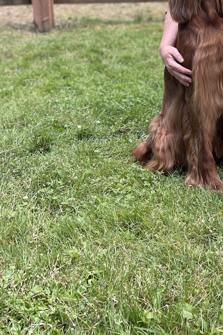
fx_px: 483
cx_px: 239
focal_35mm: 52
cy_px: 25
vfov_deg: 35.6
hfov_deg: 24.4
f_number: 1.6
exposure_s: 1/121
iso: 40
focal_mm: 5.1
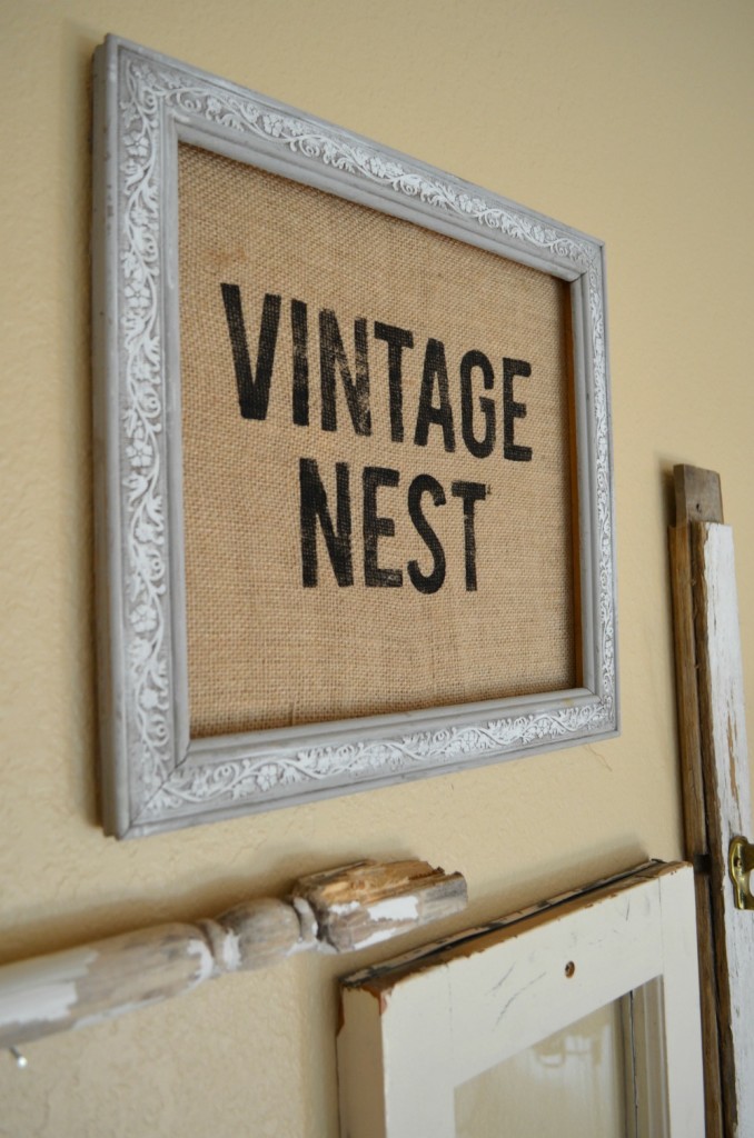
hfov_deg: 47.7
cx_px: 377
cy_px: 569
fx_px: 852
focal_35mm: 27
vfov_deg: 67.5
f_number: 4
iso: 400
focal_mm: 18
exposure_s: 1/60
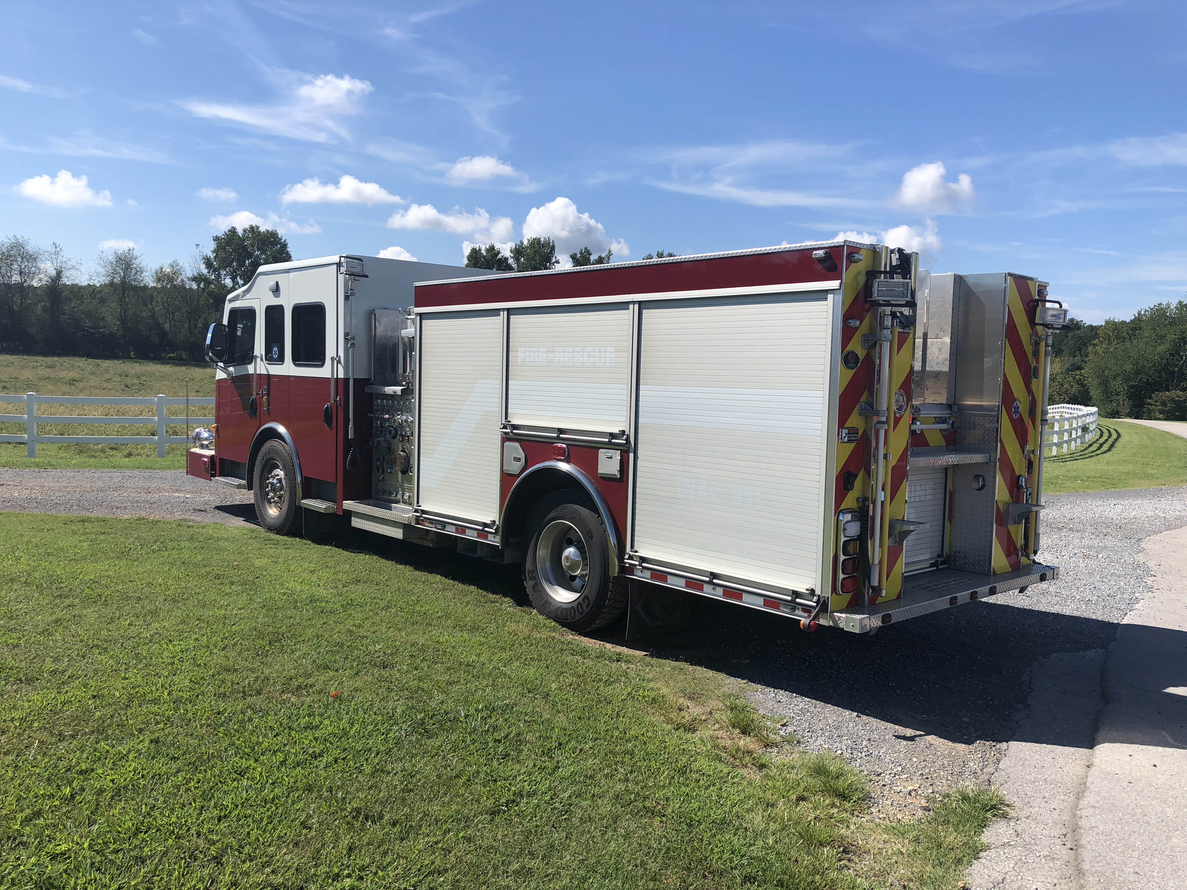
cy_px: 445
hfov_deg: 63.4
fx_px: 960
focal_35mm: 28
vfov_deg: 49.7
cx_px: 594
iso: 20
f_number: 1.8
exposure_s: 1/2703
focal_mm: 4
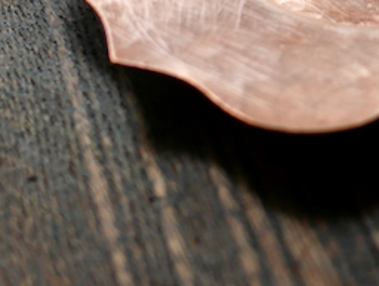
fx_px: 1711
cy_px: -8
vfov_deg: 9.5
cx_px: 351
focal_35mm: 156
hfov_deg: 12.5
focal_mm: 20
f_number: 2.5
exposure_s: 1/160
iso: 200
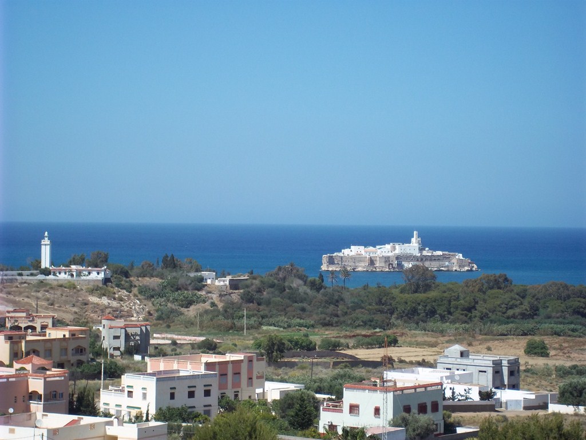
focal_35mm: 108
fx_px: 1828
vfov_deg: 13.7
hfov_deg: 18.2
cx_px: 293
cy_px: 220
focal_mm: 19.5
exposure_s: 1/500
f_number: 5.6
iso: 80
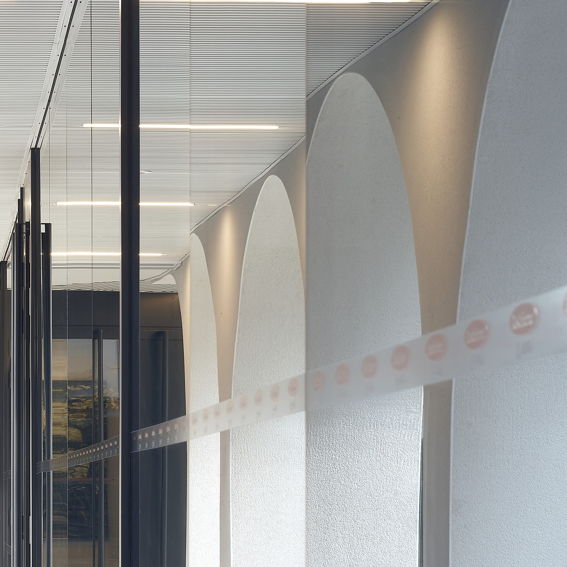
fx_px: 2780
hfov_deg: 11.5
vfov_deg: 11.6
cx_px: -22
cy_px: 496
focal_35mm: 150
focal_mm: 55
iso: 64
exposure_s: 1
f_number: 11
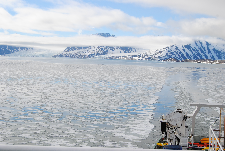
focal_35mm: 57
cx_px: 112
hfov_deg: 35.0
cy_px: 76
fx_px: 357
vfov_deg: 23.8
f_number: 9
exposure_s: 1/320
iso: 100
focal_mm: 38
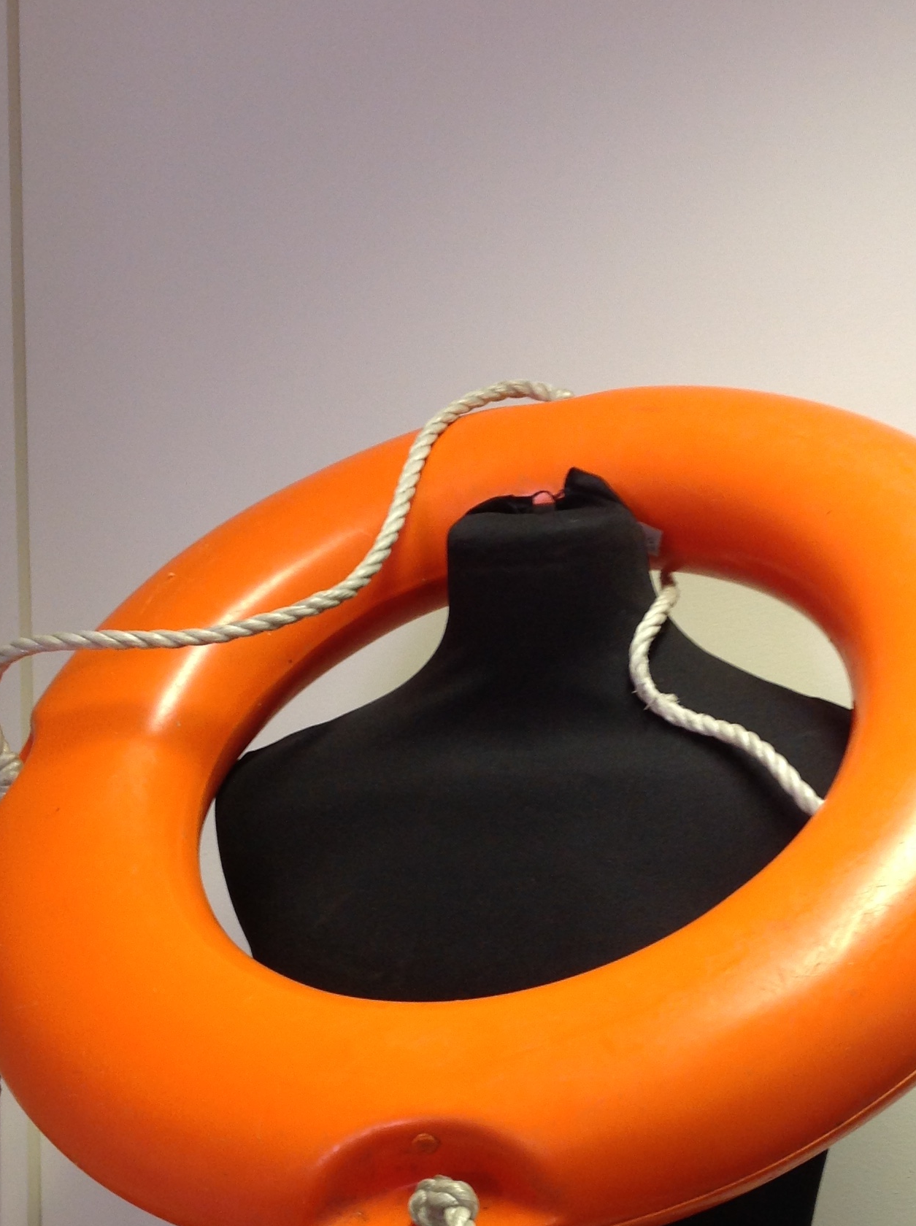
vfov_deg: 34.9
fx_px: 1910
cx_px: 591
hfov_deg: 26.8
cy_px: 906
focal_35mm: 54
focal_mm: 4.28
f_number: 2.4
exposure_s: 1/17
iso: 64
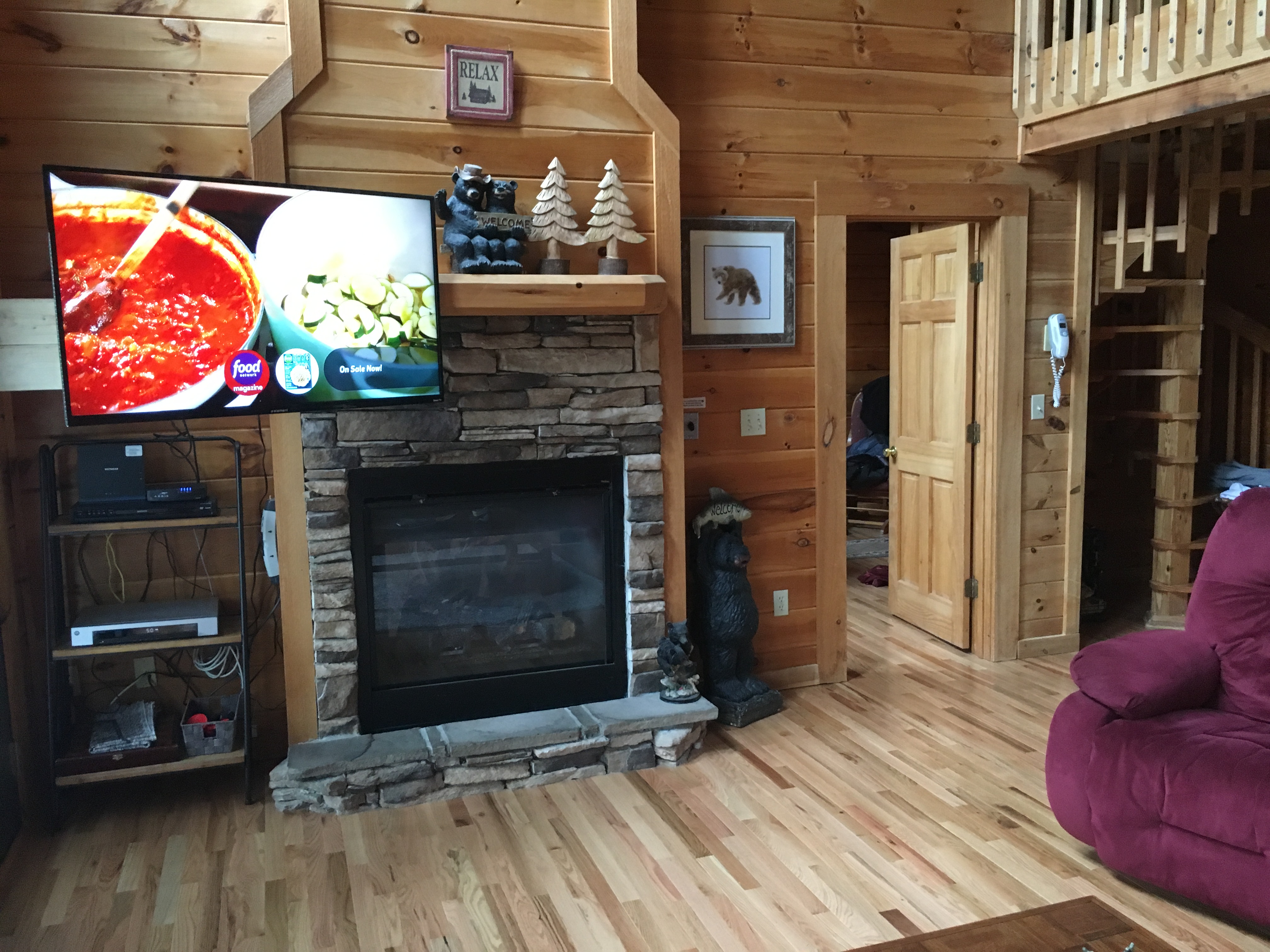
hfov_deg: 61.7
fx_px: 1064
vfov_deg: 48.2
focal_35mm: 29
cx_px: 635
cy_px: 476
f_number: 2.2
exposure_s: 1/30
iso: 250
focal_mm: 4.15
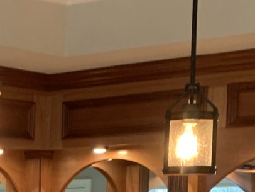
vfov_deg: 10.7
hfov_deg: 14.1
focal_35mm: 131
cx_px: -124
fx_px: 966
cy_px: 332
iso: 320
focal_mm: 4.25
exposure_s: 1/60
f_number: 1.8
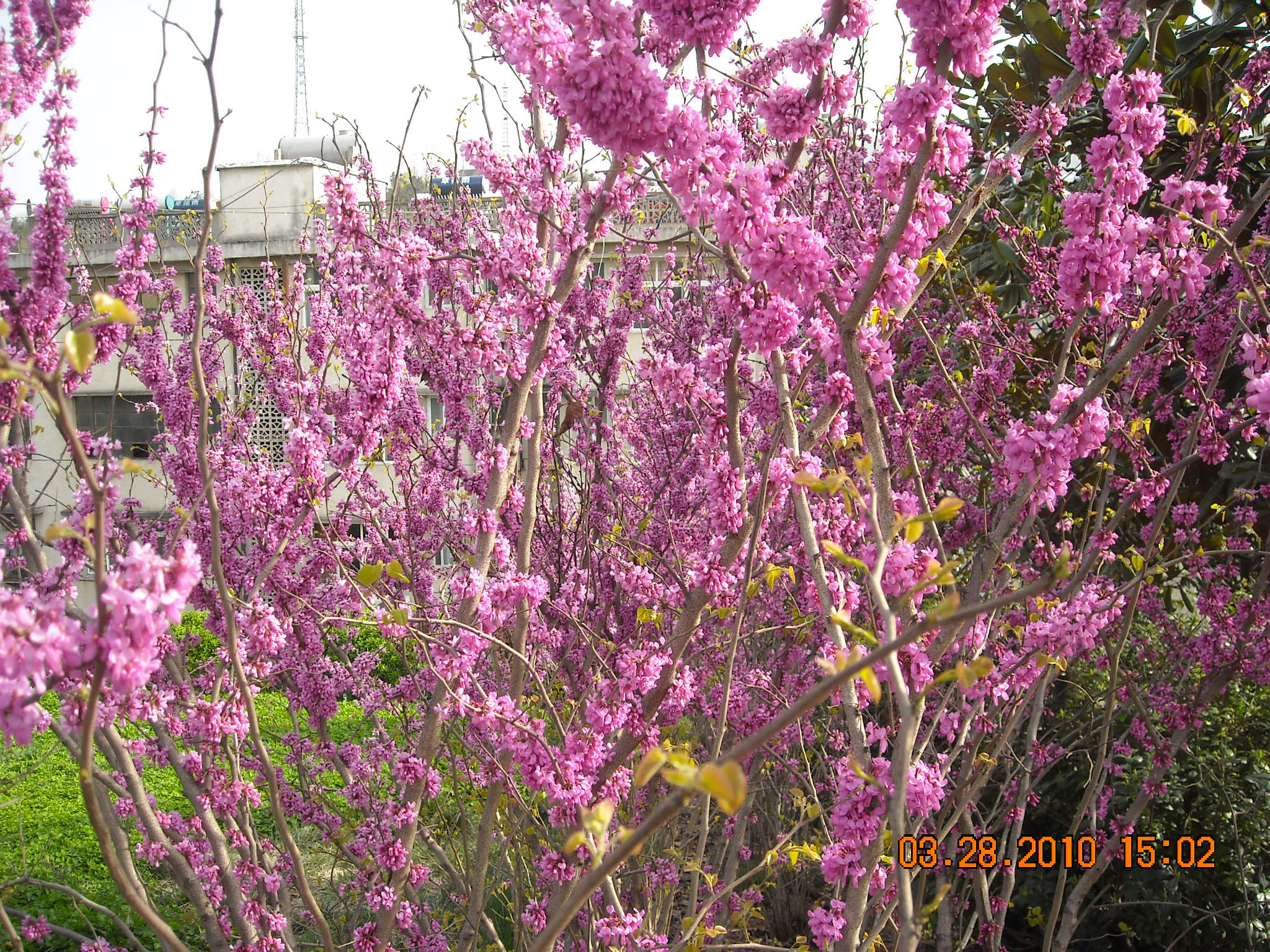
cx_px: 635
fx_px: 1284
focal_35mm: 35
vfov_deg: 40.7
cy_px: 476
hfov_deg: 52.6
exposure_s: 1/260
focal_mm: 5.7
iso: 64
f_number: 2.8
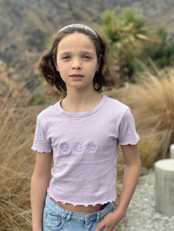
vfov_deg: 36.8
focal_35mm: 52
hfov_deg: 28.0
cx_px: 87
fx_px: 349
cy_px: 116
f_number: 2
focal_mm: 6
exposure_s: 1/294
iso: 20
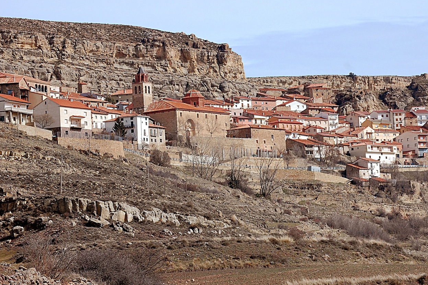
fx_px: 1853
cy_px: 139
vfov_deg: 8.8
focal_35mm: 156
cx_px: 268
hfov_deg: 13.2
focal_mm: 80
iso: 360
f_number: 10
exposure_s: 1/250
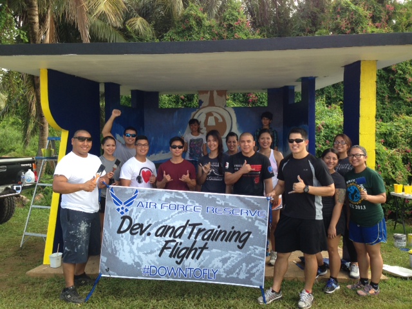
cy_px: 154
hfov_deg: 55.4
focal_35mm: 33
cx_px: 206
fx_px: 393
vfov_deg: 42.9
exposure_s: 1/366
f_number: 2.4
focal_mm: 4.13
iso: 50
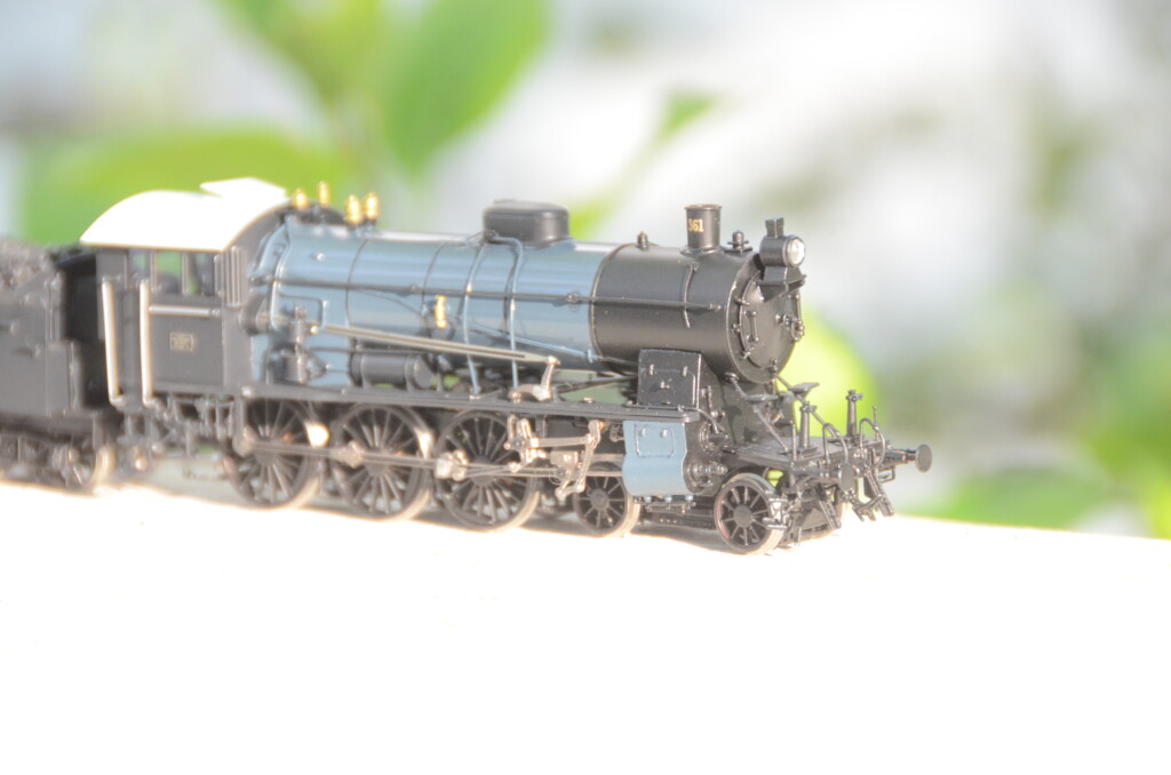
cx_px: 586
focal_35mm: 300
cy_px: 388
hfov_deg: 6.9
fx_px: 9737
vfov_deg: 4.6
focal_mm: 200
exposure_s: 1/400
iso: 1600
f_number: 5.6
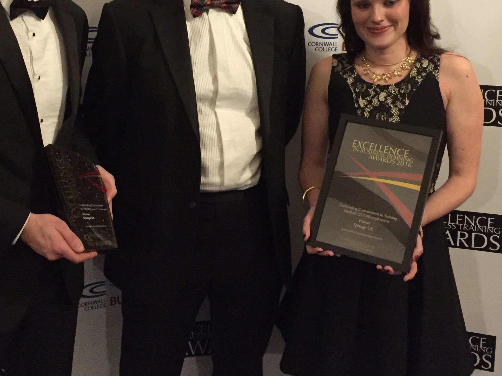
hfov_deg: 38.8
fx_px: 711
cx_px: 209
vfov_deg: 29.3
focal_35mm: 49
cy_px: 100
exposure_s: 1/17
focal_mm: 4.15
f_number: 2.2
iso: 400
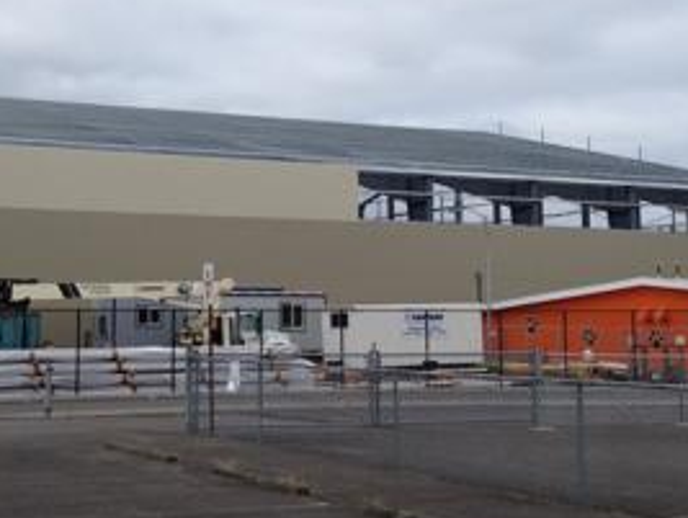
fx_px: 1433
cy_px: 171
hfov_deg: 26.7
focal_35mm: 72
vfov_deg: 20.4
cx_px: 186
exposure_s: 1/1175
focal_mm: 4.28
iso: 50
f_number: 2.4
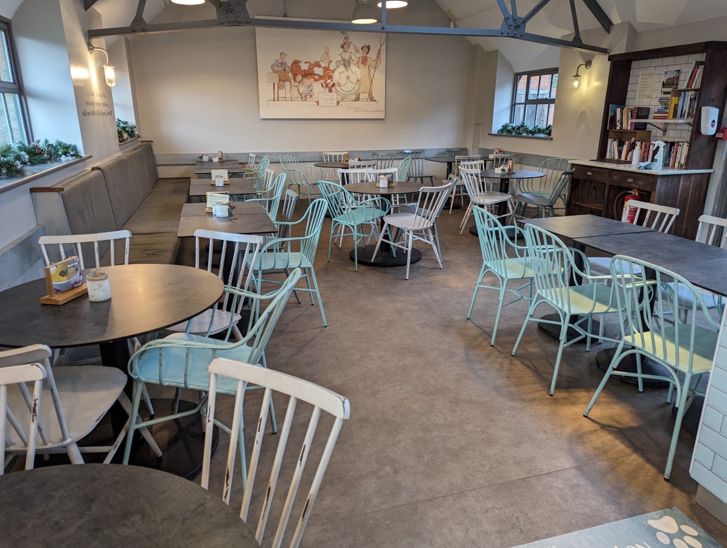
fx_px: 505
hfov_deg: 71.5
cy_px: 274
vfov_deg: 56.9
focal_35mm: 24
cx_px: 364
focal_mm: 6.81
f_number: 1.85
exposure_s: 1/25
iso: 83
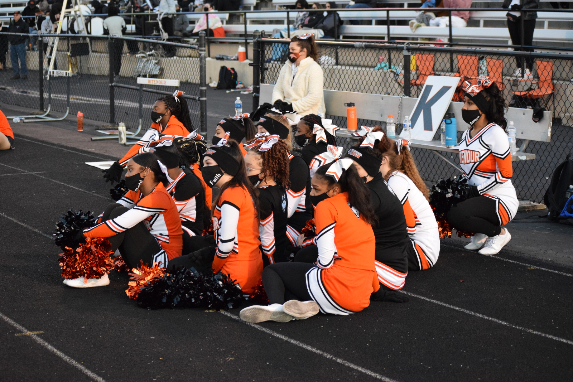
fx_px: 1313
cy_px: 191
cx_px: 286
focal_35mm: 82
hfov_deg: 24.6
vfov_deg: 16.6
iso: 3200
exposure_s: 1/320
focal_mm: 55
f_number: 4
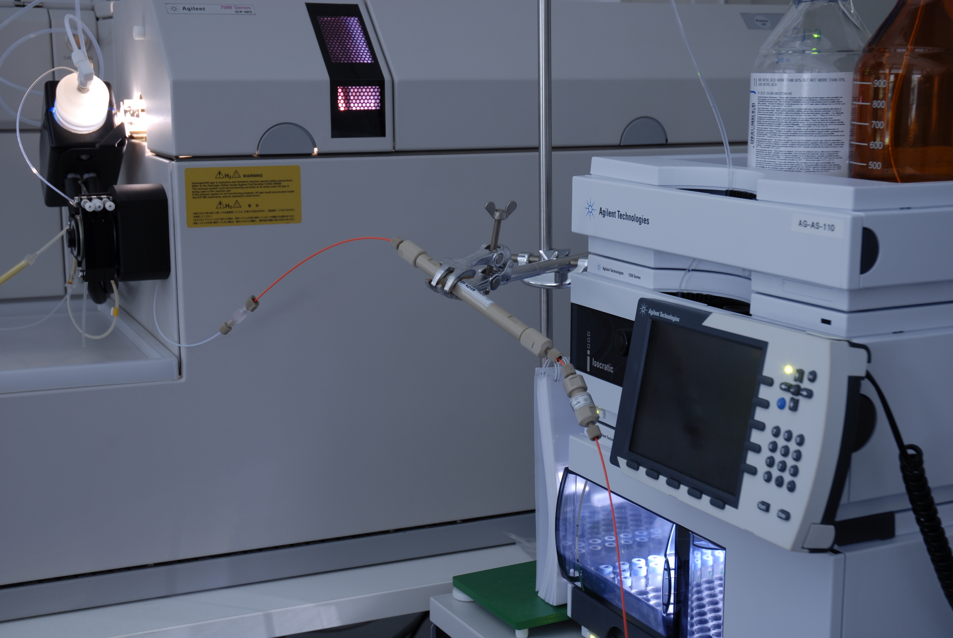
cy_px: 319
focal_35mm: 57
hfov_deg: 35.0
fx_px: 1511
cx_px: 476
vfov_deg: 23.8
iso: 100
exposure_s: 28
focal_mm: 38
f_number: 6.3
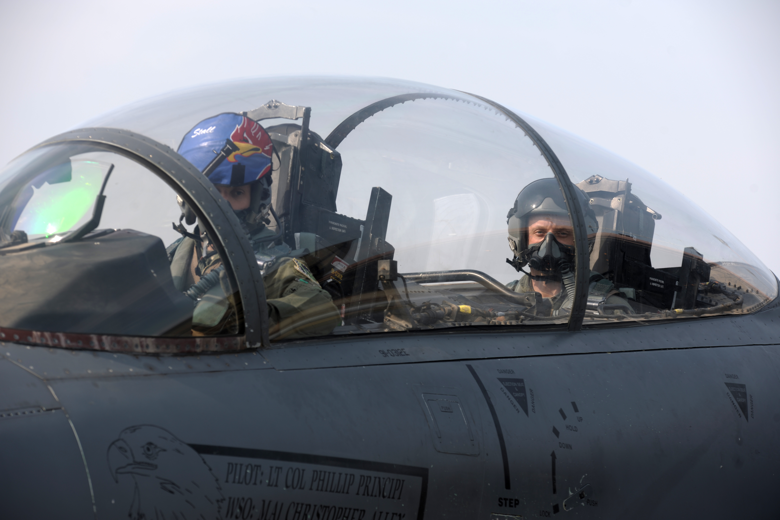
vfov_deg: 6.2
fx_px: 4766
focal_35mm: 220
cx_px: 390
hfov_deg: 9.4
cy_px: 260
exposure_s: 1/200
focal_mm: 220
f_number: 5.6
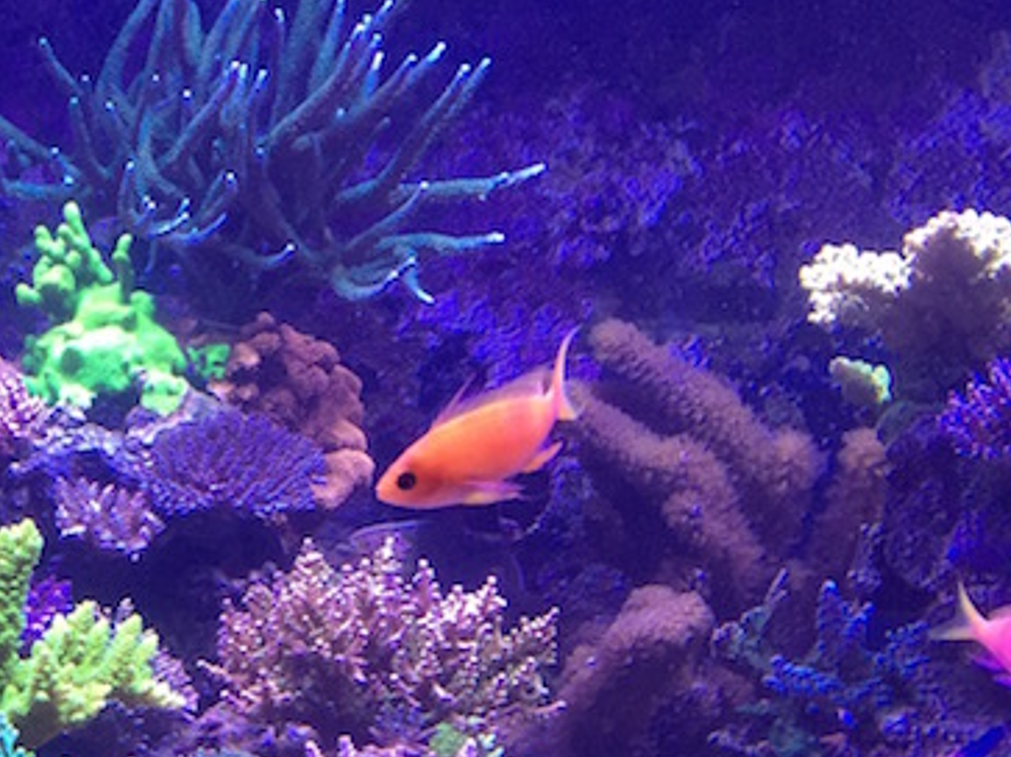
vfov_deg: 22.0
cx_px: -95
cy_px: 768
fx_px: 1869
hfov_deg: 27.7
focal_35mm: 64
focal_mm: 4.15
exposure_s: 1/40
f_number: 2.2
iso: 32
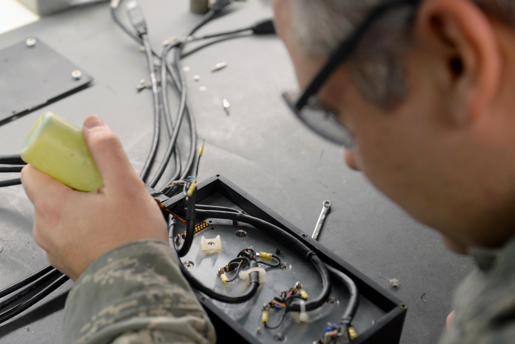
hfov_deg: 35.6
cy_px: 172
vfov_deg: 24.2
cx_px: 258
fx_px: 801
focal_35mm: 56
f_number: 4
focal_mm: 56
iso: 800
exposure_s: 1/125
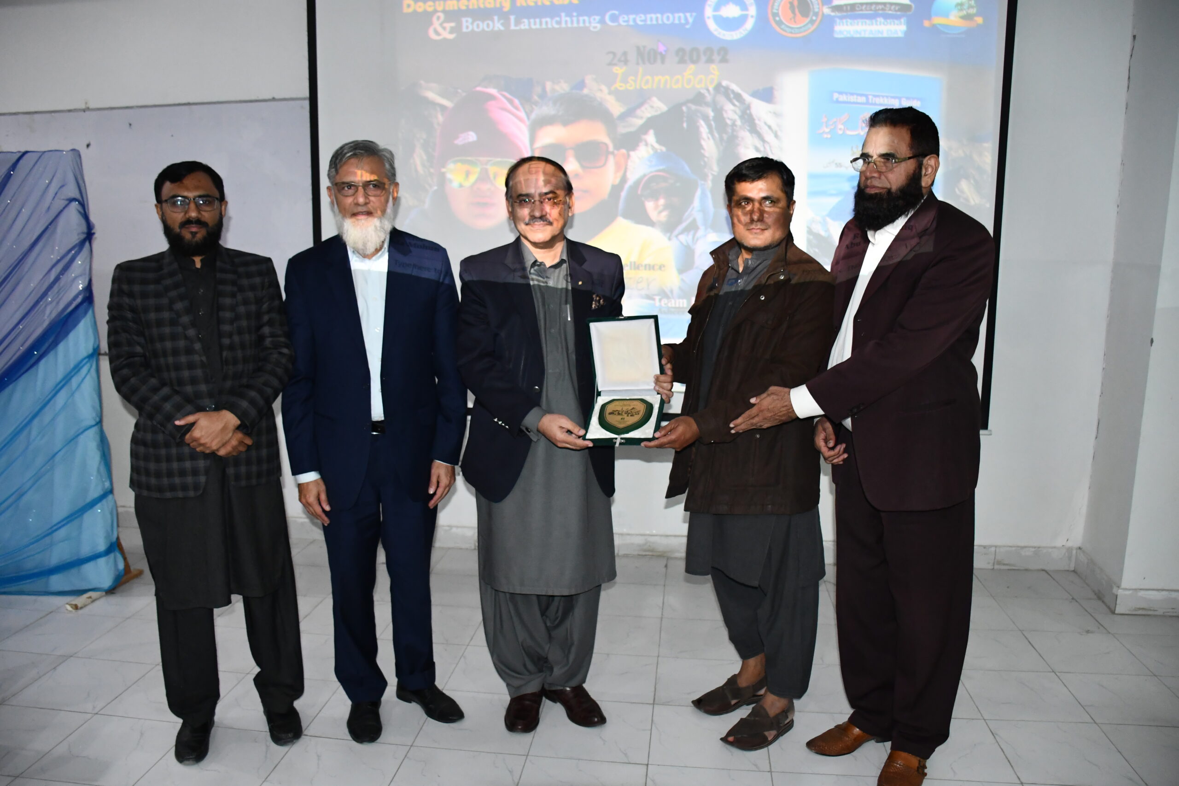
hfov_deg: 67.4
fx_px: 884
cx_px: 590
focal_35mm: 27
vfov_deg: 47.9
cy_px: 393
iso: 2200
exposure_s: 1/60
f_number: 3.5
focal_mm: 18
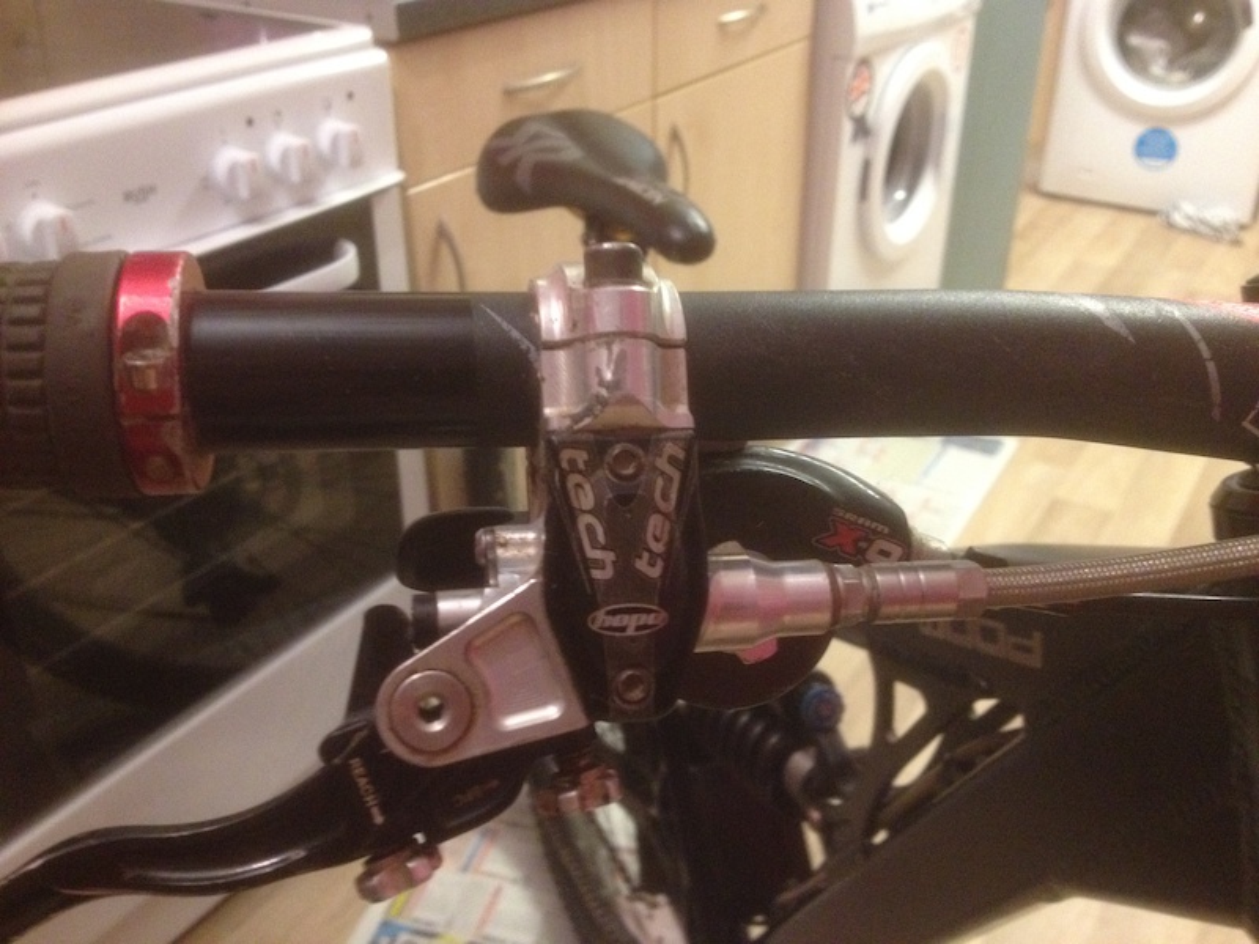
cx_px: 630
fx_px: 1273
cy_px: 472
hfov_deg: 52.6
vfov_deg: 40.7
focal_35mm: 35
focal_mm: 4.28
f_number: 2.4
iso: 400
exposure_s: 1/20
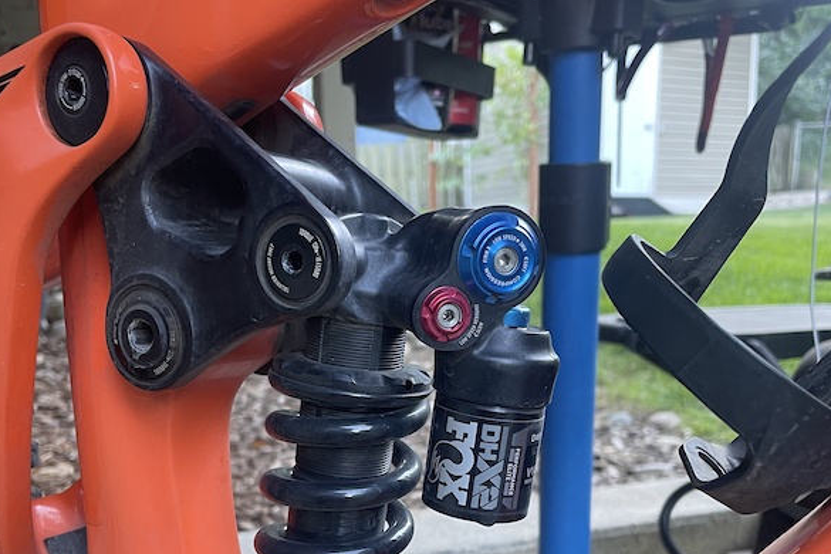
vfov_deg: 34.7
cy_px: 455
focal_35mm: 37
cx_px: 408
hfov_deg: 51.9
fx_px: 854
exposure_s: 1/60
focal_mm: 4.2
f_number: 1.6
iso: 125
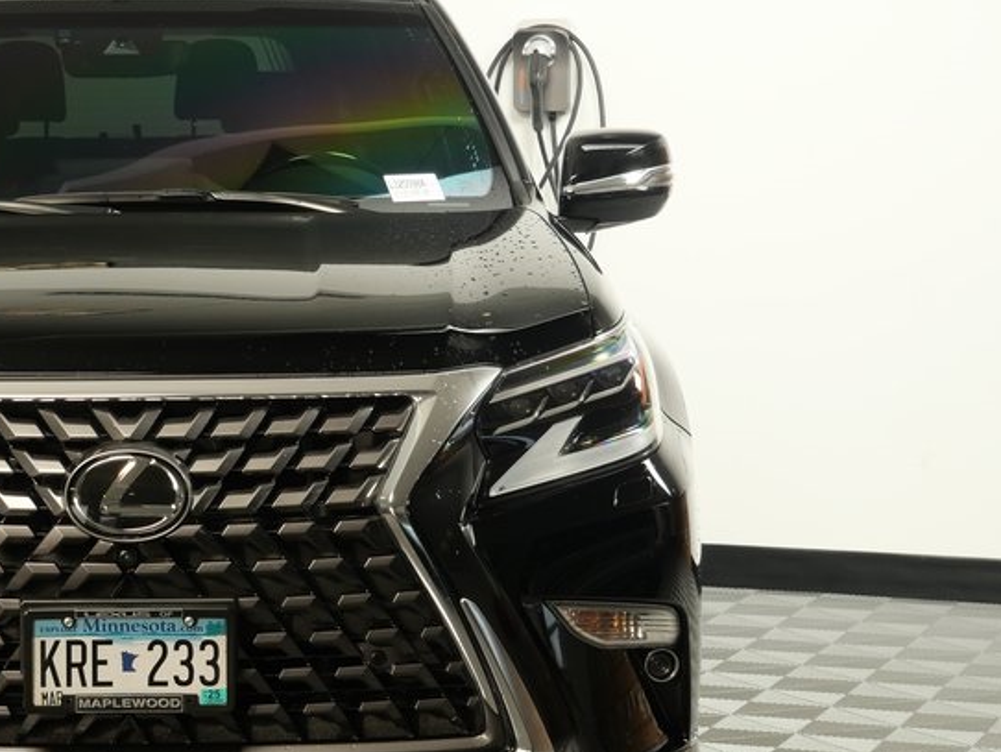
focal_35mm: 102
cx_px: 124
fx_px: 2951
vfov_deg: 14.5
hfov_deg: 19.0
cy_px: 440
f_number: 4.6
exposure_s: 1/200
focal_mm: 27
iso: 250
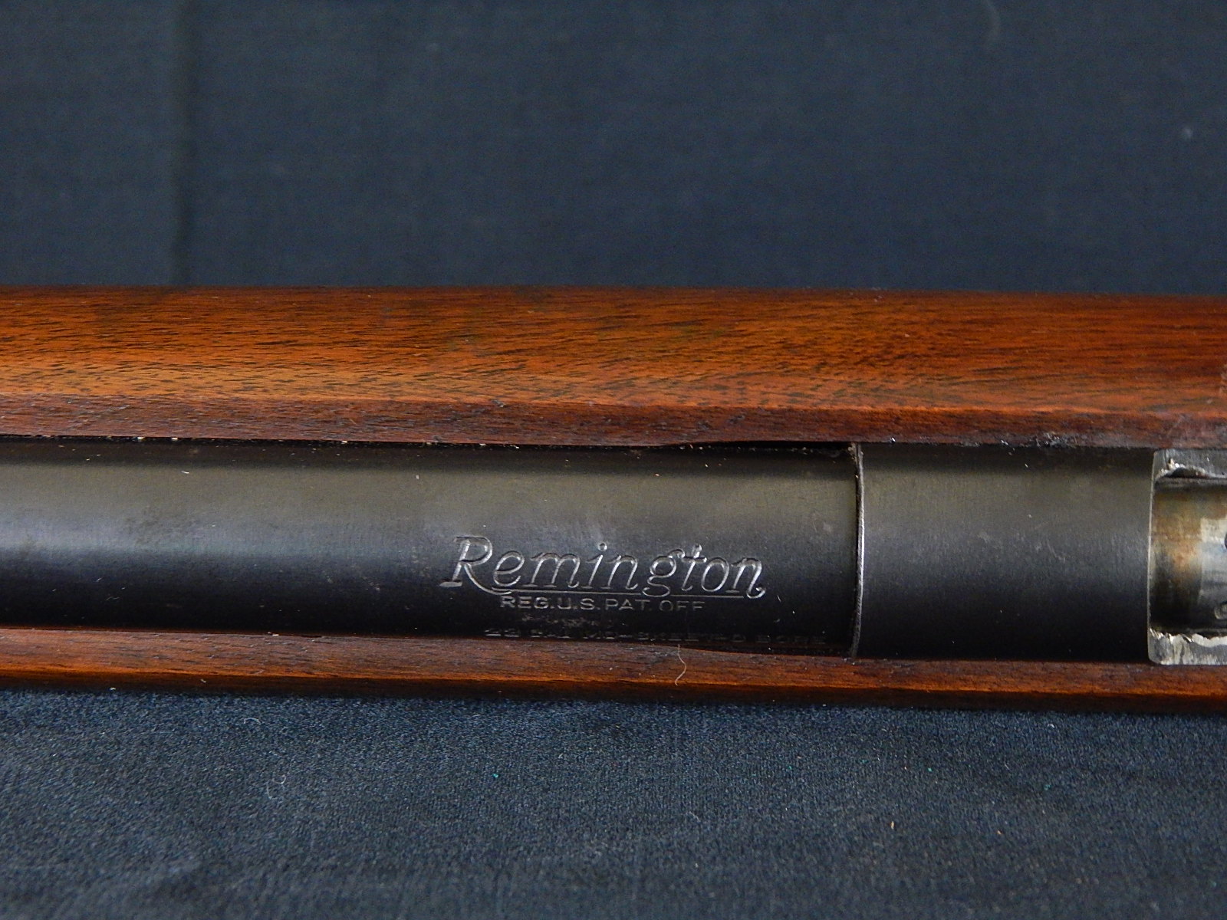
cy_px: 460
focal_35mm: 85
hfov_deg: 23.0
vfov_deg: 17.4
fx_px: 3013
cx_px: 614
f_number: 4.3
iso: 560
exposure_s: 1/15
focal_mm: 15.3
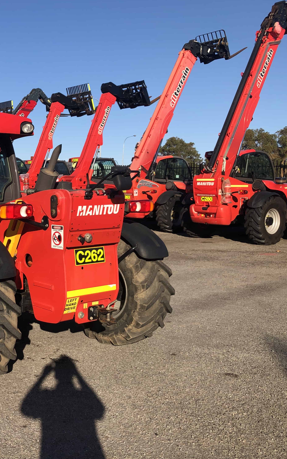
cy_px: 228
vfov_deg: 49.3
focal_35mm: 40
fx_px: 501
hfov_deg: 29.8
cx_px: -1
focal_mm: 4
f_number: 1.8
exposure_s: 1/1715
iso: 20
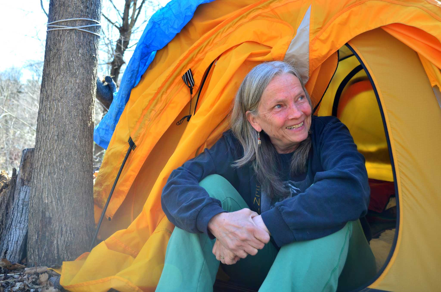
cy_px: 146
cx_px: 220
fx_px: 403
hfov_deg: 57.3
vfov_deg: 39.8
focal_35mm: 33
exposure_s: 1/100
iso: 100
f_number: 4
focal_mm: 22
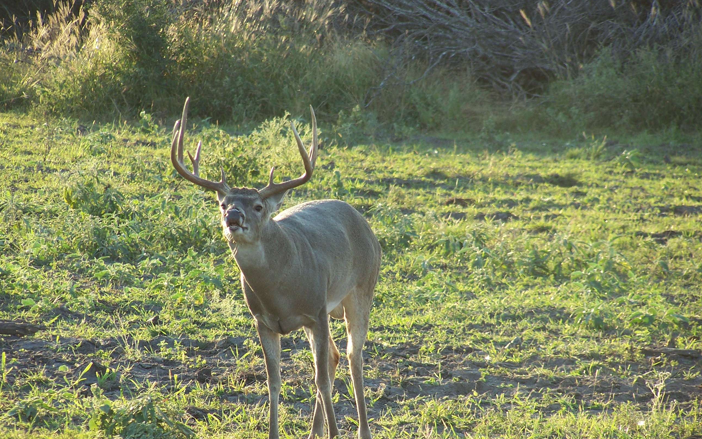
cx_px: 350
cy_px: 262
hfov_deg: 6.9
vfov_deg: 4.3
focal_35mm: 306
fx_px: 5854
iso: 80
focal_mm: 47.7
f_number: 3.6
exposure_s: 1/180
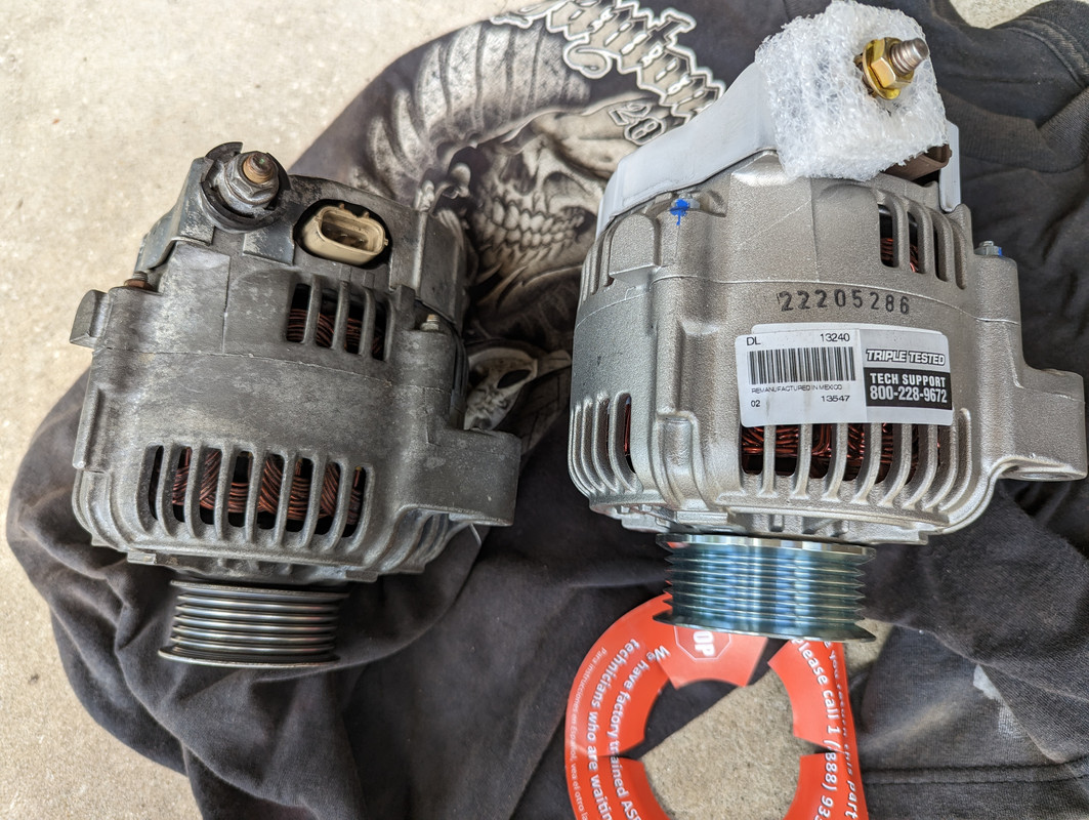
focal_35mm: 24
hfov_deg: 71.5
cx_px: 544
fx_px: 756
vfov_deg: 56.9
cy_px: 410
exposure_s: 1/177
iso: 45
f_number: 1.85
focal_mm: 6.81
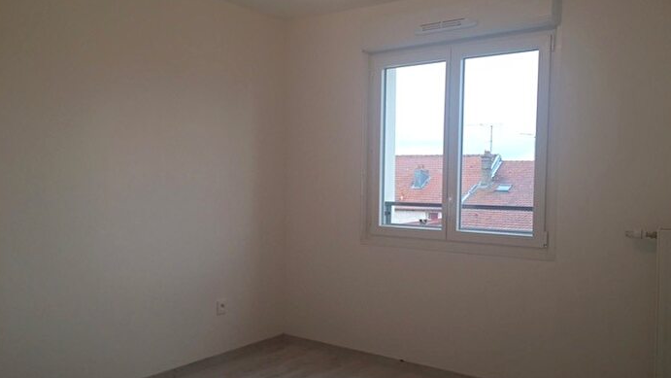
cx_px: 335
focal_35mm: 32
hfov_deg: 61.0
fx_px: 569
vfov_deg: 36.7
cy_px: 206
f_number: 2.2
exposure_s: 1/50
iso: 32
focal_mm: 4.15
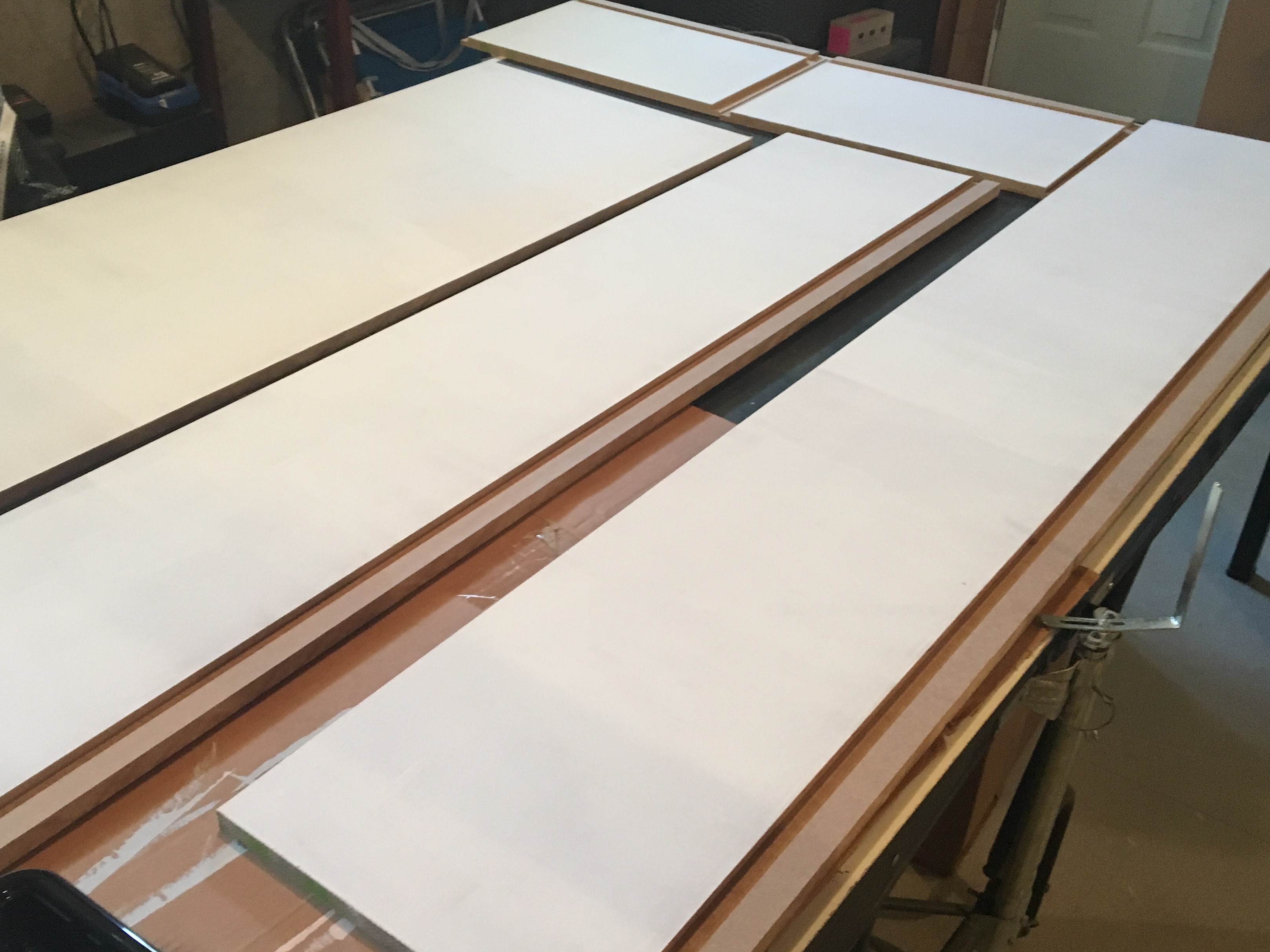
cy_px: 512
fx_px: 1321
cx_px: 583
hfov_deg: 51.3
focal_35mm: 36
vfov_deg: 39.6
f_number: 2.2
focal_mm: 4.15
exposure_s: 1/24
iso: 200
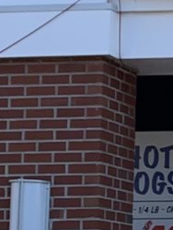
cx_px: 583
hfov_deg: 6.4
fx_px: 1358
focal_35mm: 204
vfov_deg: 9.7
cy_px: 194
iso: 25
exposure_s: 1/587
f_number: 1.8
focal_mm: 4.25
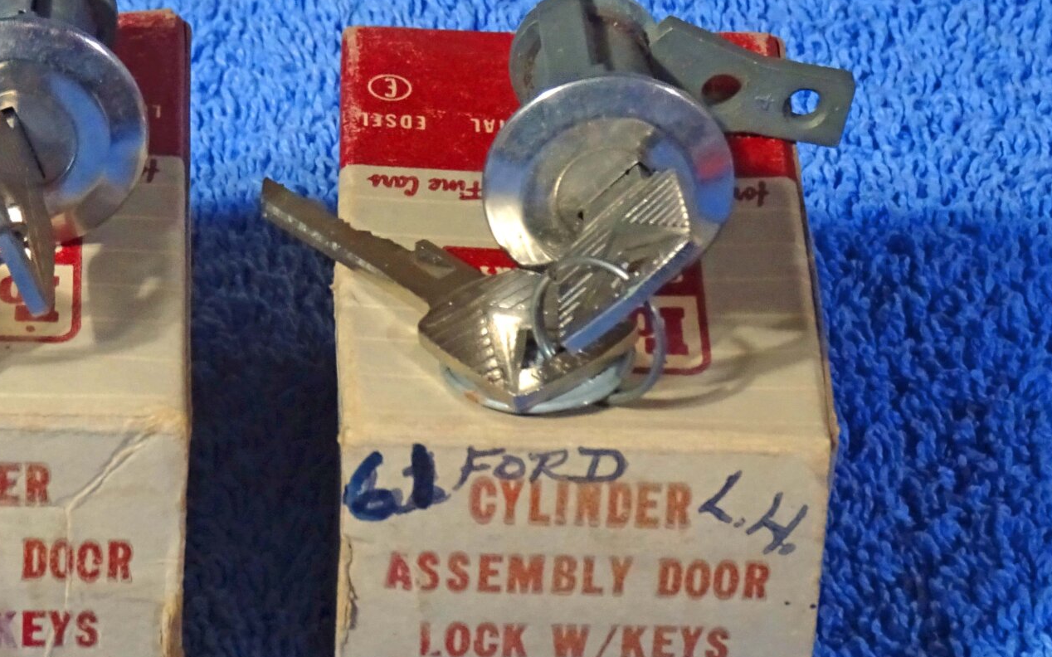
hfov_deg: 15.2
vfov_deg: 9.6
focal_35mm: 137
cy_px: 311
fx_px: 3927
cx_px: 215
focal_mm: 13.69
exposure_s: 1/15
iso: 800
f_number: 5
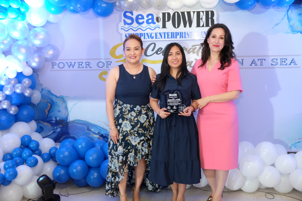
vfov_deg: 37.9
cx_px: 151
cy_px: 100
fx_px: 294
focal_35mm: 35
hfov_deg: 54.4
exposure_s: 1/180
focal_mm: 23
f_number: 5
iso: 3200
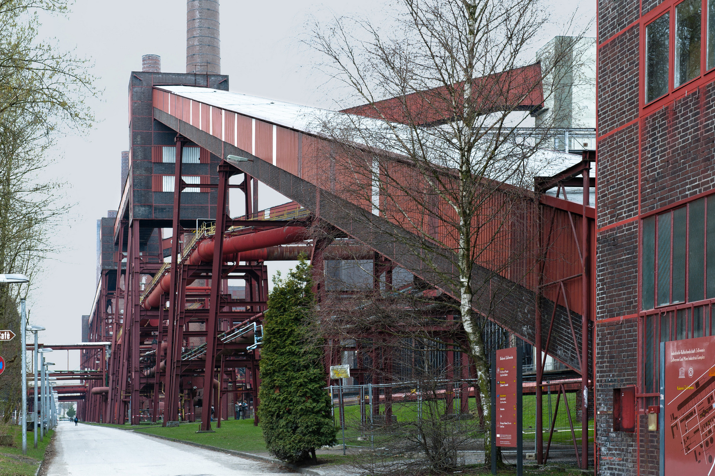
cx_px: 358
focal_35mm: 62
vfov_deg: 21.9
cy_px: 238
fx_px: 1231
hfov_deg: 32.4
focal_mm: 62
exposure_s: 1/200
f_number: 10
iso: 800
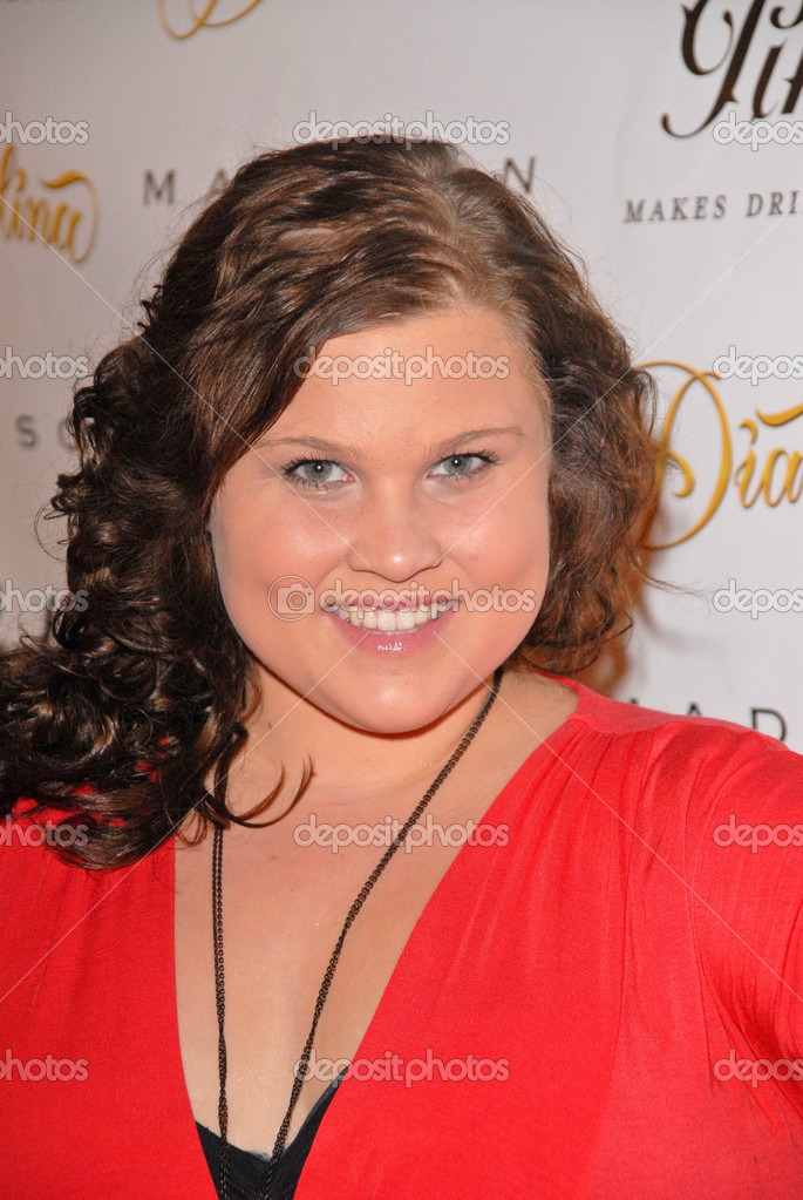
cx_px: 402
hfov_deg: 9.7
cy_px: 600
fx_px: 4753
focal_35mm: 142
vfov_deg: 14.4
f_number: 7.1
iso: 500
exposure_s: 1/250
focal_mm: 95
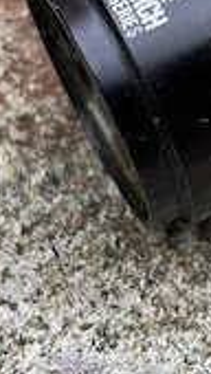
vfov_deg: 15.9
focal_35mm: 133
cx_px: 226
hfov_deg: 9.1
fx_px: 1319
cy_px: 18
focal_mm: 5.7
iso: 50
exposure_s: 1/471
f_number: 1.5
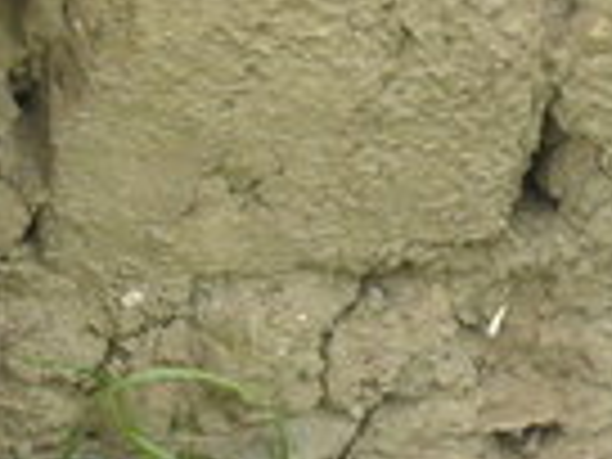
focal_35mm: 286
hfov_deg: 6.7
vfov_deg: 5.1
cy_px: -328
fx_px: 5056
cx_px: -554
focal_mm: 6.8
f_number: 3.7
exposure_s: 1/160
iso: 100
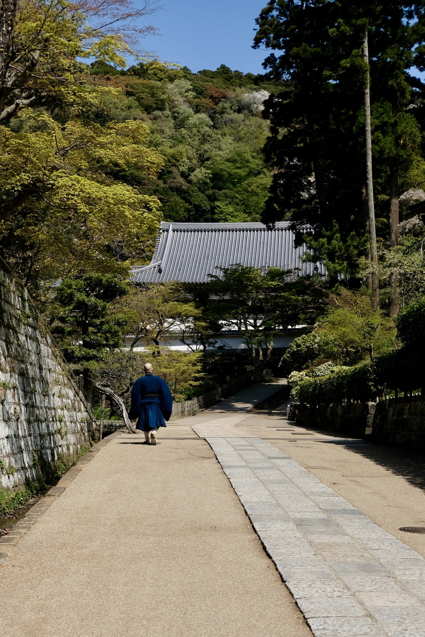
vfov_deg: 38.9
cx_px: 212
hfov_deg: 26.5
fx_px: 903
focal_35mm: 51
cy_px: 318
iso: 200
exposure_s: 1/3500
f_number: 3.6
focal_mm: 34.3
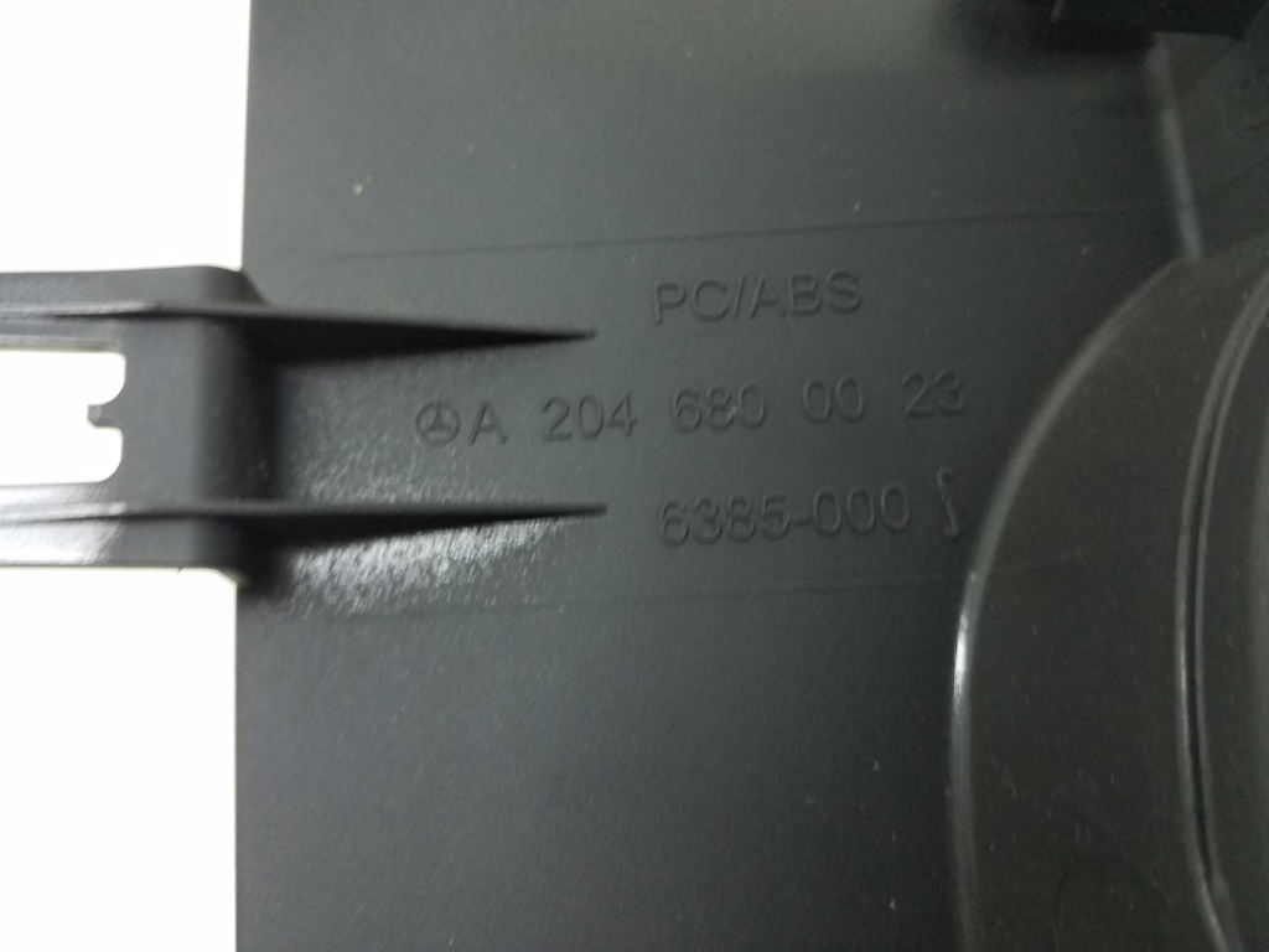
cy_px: 476
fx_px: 990
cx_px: 634
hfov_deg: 65.3
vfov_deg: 51.4
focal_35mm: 27
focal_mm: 3.6
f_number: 1.9
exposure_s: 1/25
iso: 250
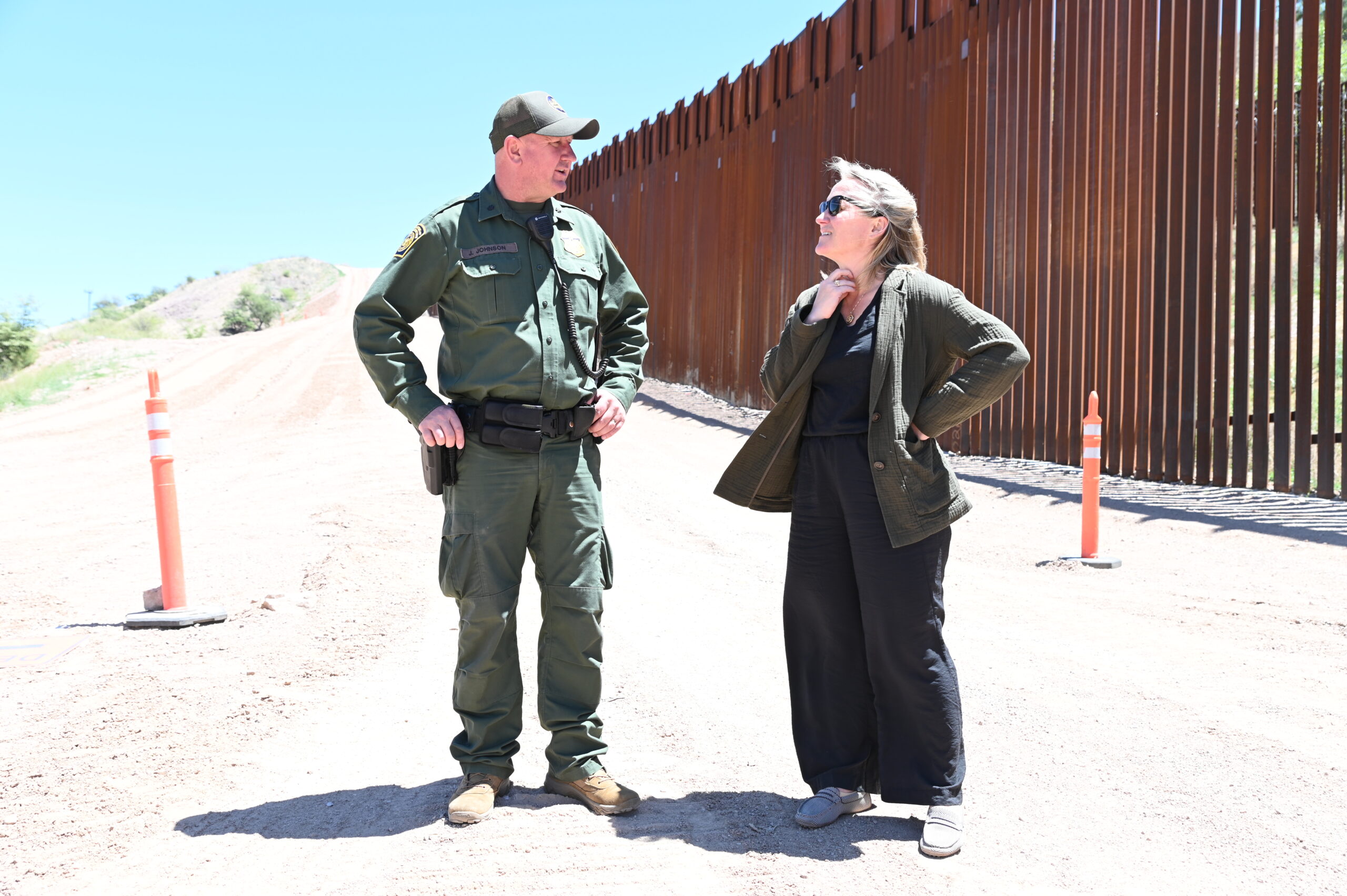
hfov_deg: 58.8
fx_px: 1196
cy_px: 448
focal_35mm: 32
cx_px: 674
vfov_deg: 41.1
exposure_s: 1/320
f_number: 5
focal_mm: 32
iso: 200
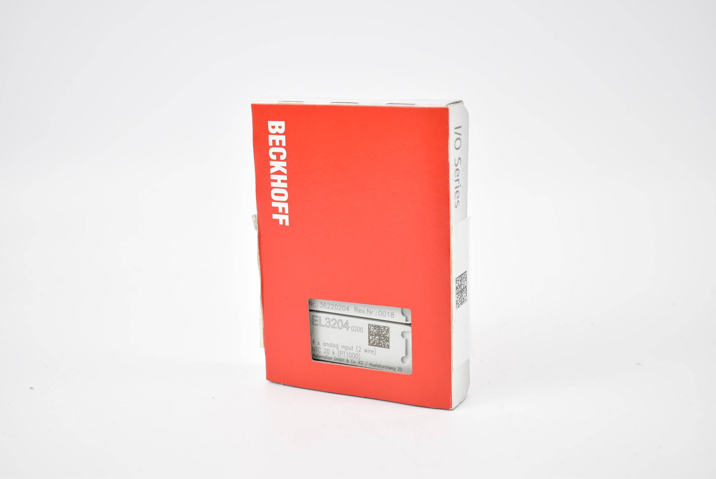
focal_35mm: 52
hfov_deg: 37.8
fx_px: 1045
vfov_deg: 25.8
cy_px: 240
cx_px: 358
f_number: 4.5
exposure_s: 1/30
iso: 100
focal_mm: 35
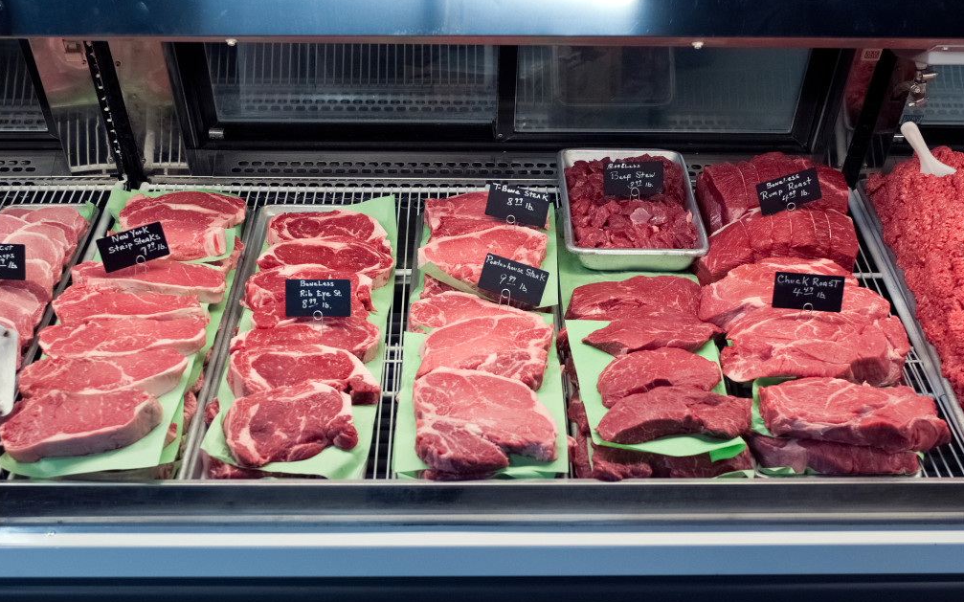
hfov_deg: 36.9
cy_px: 322
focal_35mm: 55
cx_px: 485
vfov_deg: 23.5
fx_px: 1445
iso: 400
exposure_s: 1/80
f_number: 4.5
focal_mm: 35
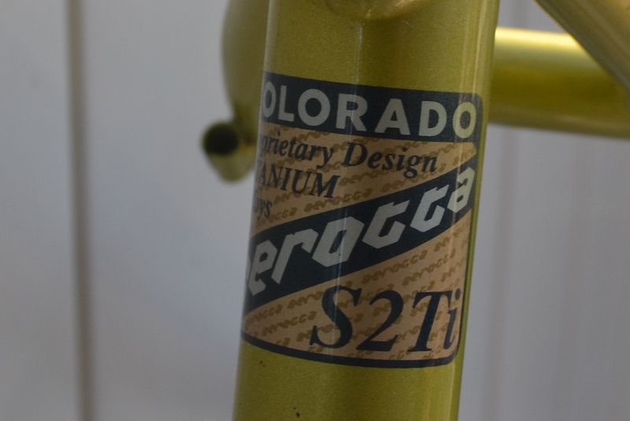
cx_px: 315
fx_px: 578
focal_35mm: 33
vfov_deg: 40.0
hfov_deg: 57.2
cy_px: 210
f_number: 5.6
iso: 160
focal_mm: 22
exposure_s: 1/125
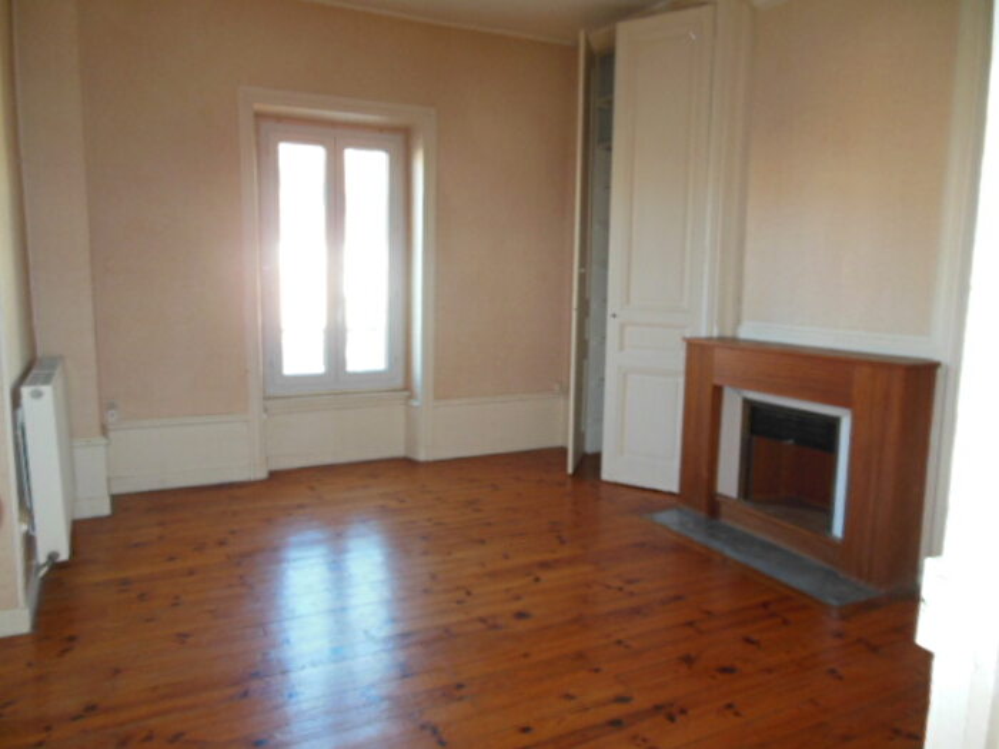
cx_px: 500
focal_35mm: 25
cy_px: 374
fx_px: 721
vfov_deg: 54.9
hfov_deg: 69.4
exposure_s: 1/25
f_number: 3.2
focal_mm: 4.5
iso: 250
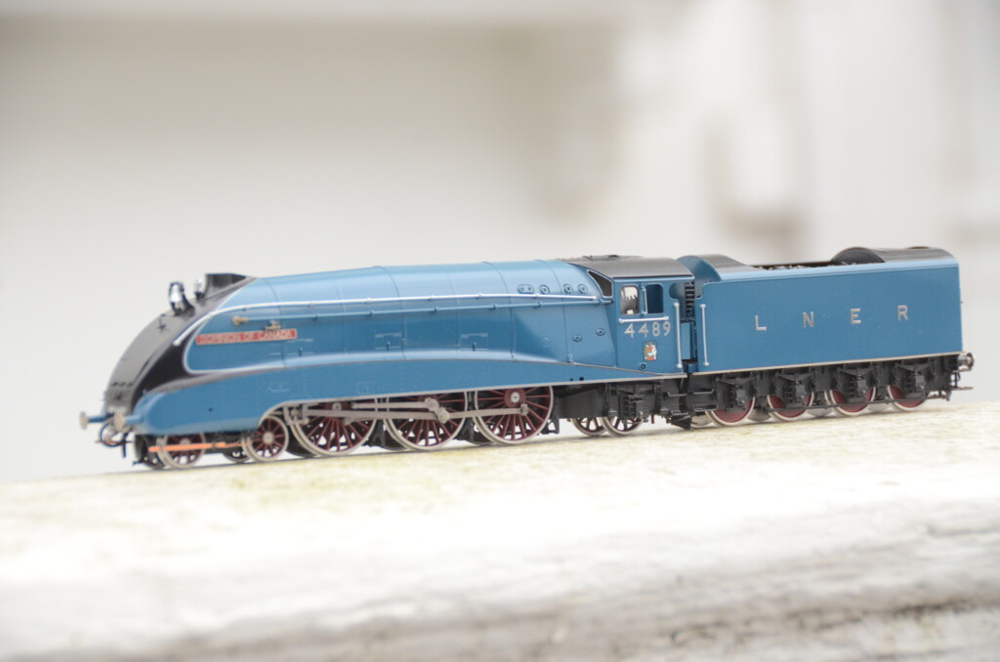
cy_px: 331
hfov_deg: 14.4
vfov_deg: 9.6
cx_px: 500
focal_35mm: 142
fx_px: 3950
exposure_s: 1/125
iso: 1100
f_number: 5.3
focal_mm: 95
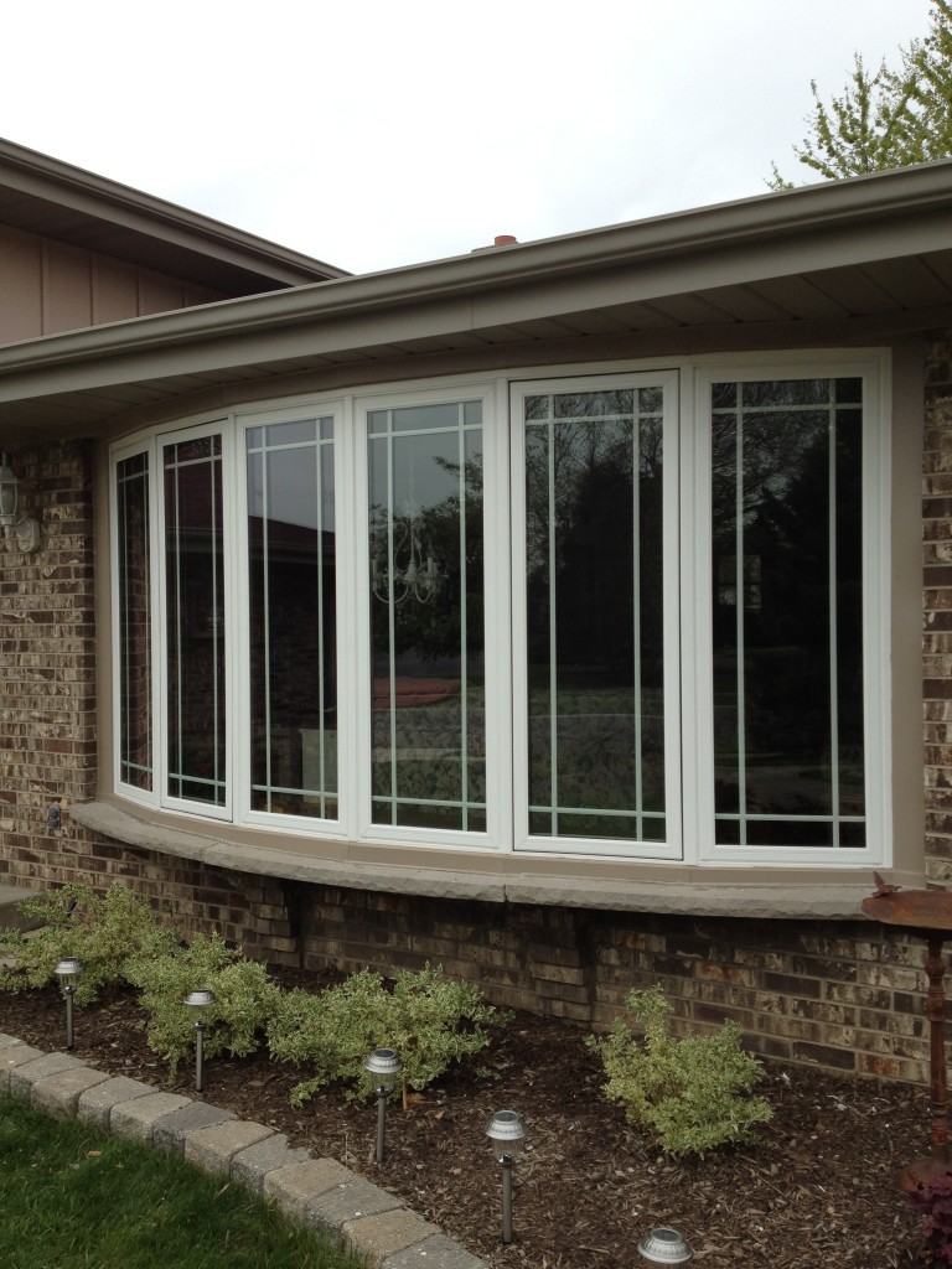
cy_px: 634
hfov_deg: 40.7
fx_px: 1283
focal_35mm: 35
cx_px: 476
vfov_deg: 52.6
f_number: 2.4
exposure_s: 1/403
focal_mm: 4.28
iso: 64
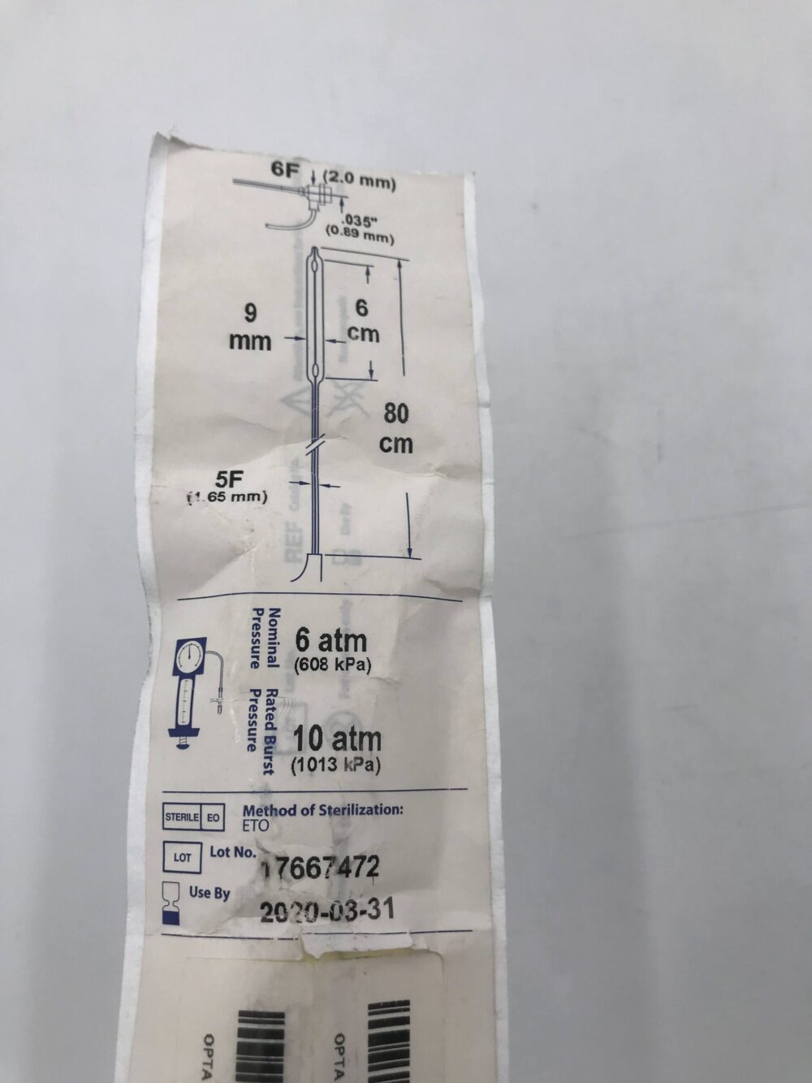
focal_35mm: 28
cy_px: 542
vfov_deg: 63.4
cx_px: 406
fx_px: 876
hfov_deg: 49.8
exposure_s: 1/195
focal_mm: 3.99
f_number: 1.8
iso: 20
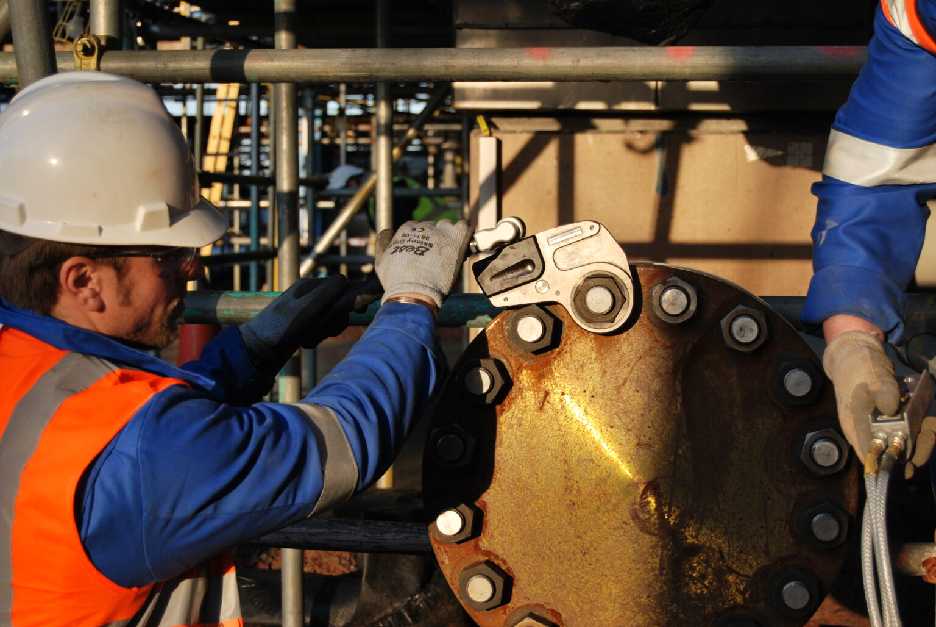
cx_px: 468
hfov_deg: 29.2
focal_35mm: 69
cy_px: 314
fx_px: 1796
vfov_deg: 19.8
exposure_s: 1/320
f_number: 5.3
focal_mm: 46
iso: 200
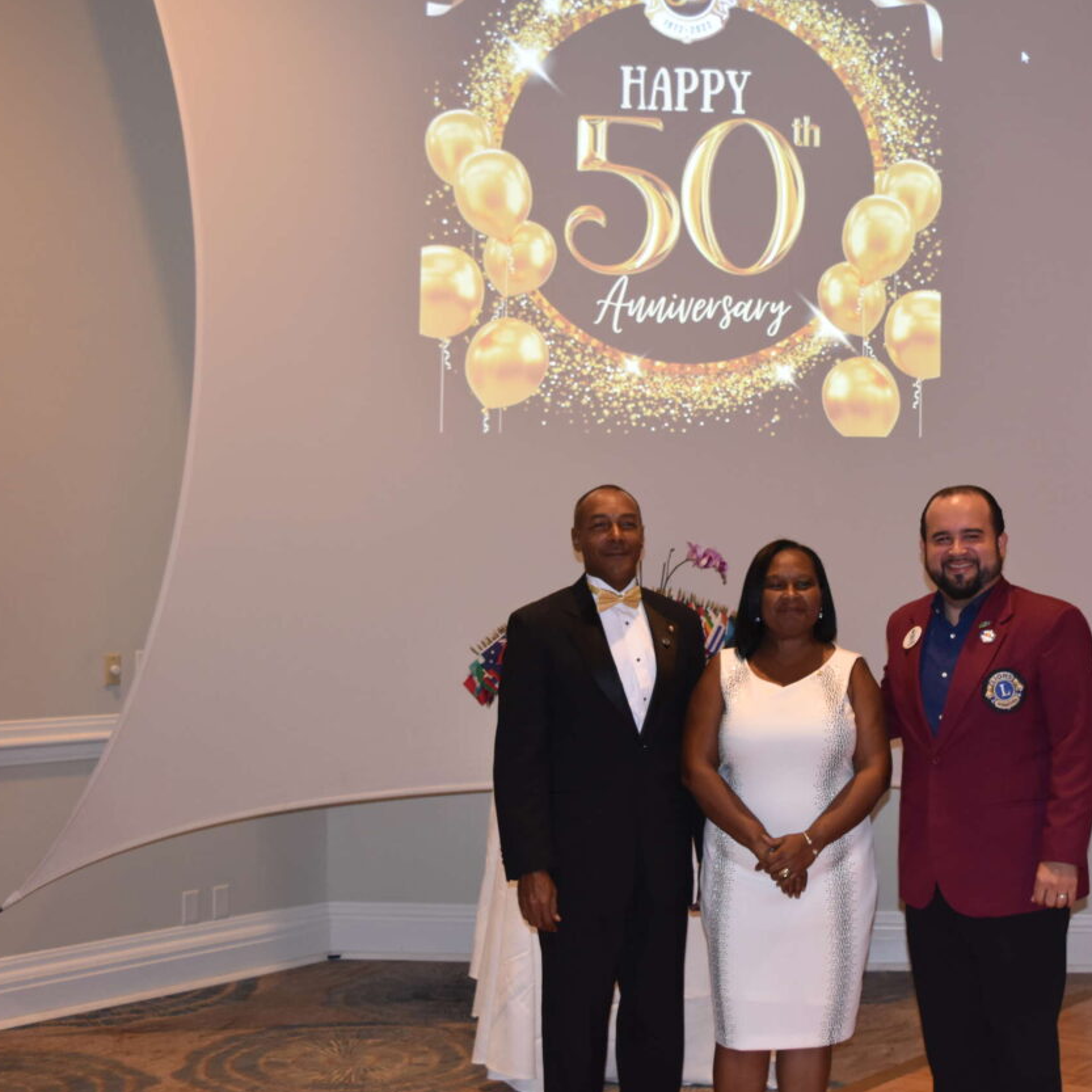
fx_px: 1927
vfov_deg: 31.6
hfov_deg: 31.1
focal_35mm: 54
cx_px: 809
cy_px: 549
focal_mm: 28
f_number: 4.2
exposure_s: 1/60
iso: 900
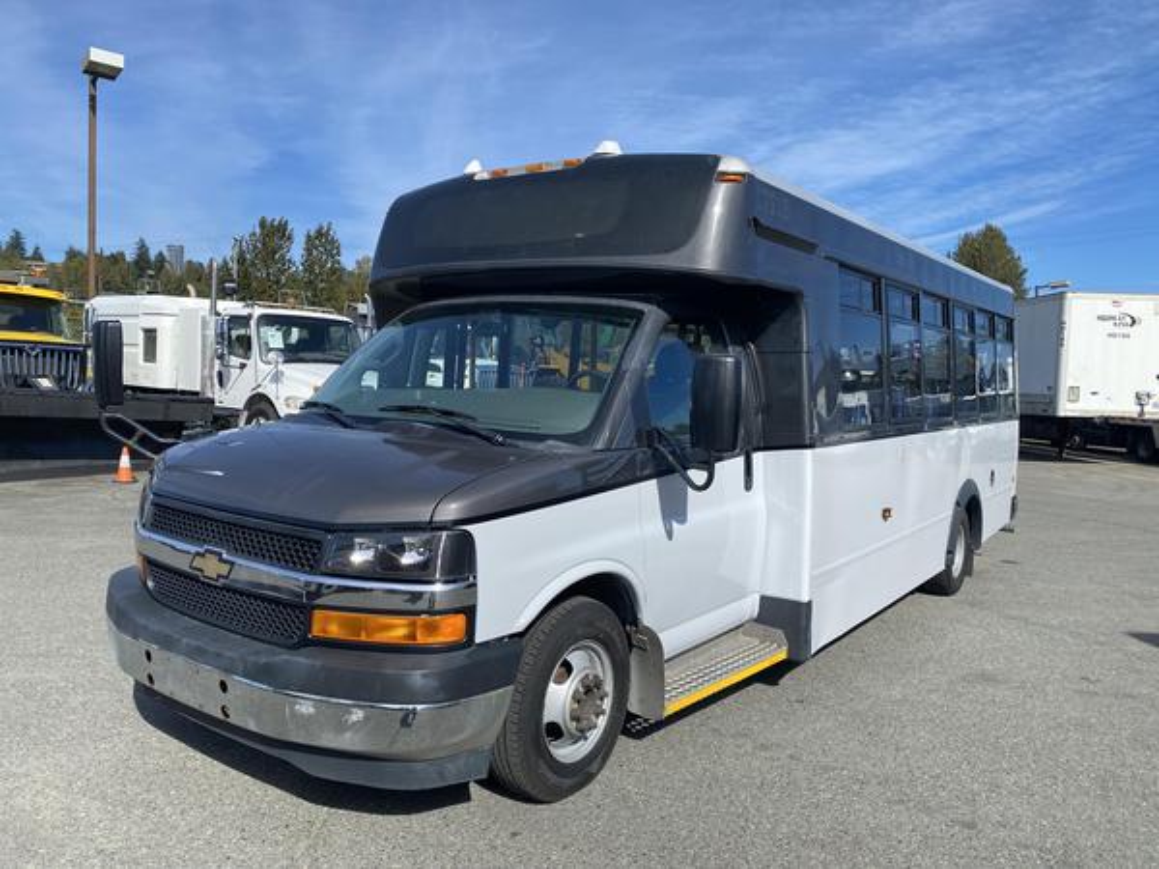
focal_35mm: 26
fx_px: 871
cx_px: 580
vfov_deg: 53.1
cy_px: 434
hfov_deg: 67.3
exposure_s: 1/3125
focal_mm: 4.25
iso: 32
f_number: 1.8
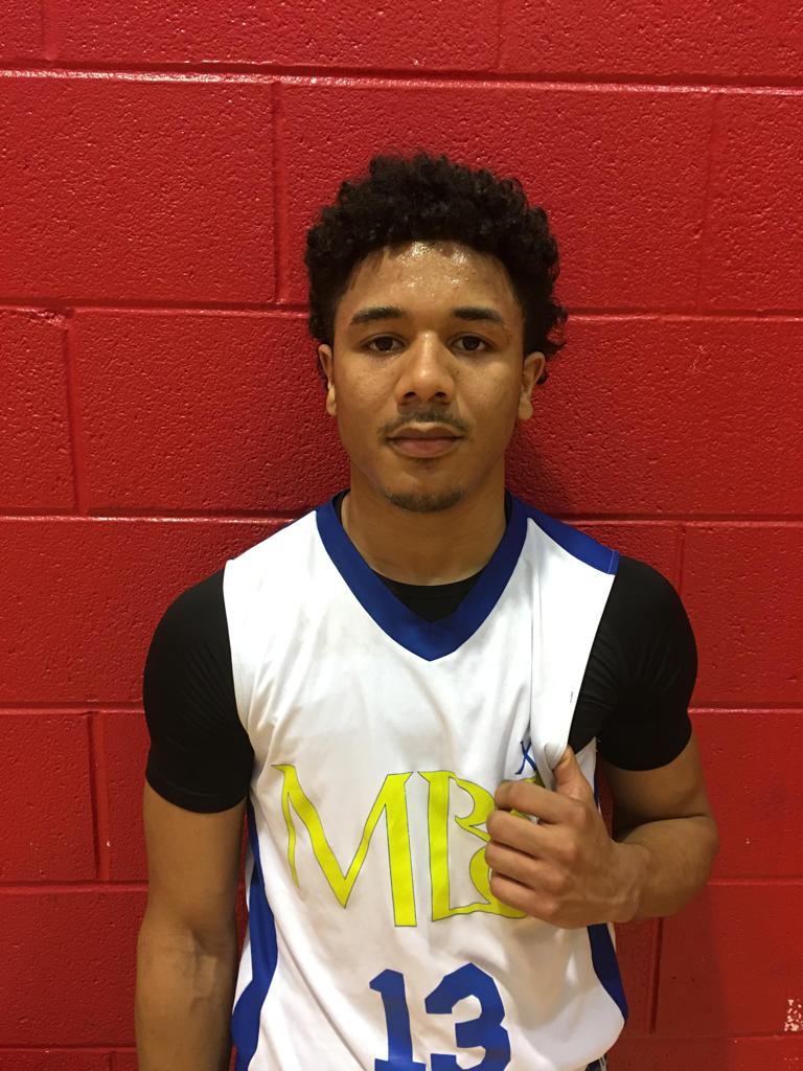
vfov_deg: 61.7
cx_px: 402
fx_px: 897
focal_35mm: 29
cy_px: 536
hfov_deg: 48.2
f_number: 2.2
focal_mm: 4.15
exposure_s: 1/15
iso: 80
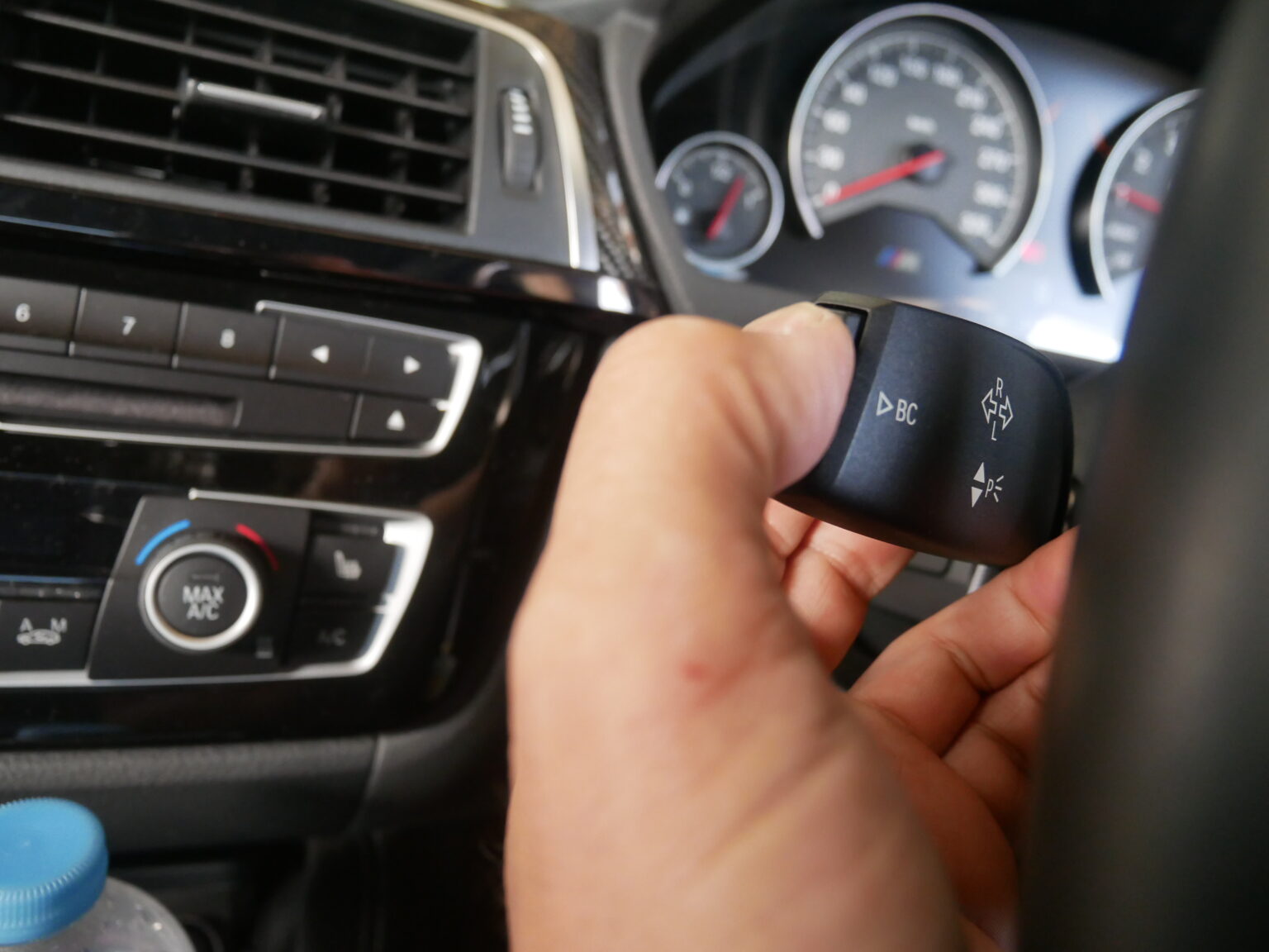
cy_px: 476
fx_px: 880
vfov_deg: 56.8
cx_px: 634
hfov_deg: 71.6
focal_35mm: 24
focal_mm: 12
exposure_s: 1/125
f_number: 3.5
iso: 1250
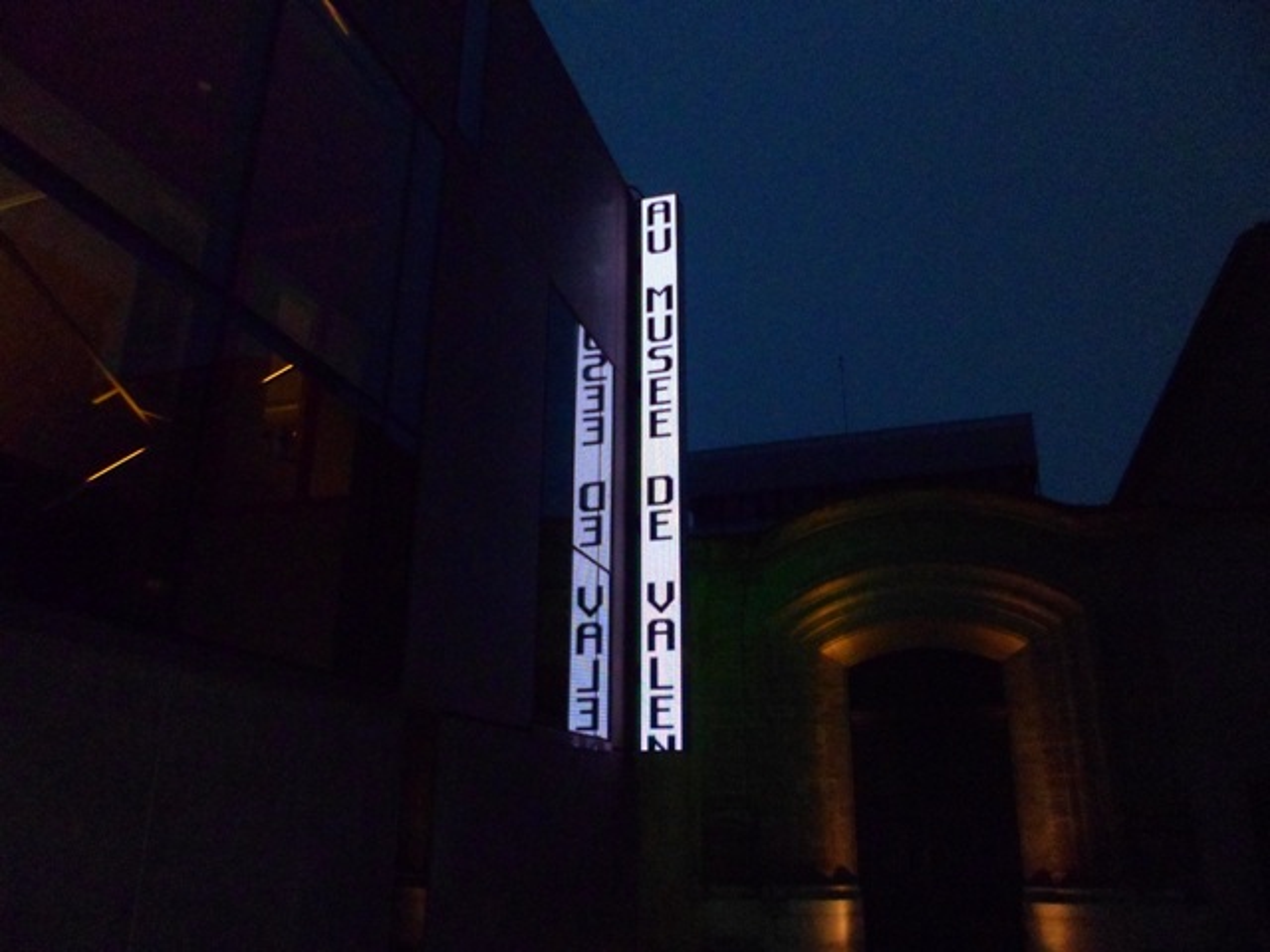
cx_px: 635
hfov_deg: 67.3
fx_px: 954
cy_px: 476
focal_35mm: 26
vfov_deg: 53.1
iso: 640
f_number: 9.4
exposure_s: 1/45
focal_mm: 4.9
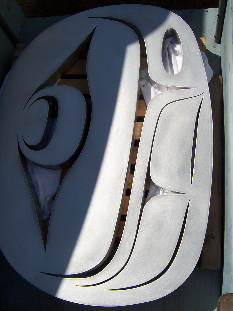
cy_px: 148
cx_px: 112
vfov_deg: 47.8
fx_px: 350
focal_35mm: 39
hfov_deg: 36.8
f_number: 5.6
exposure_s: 1/1500
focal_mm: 5.6
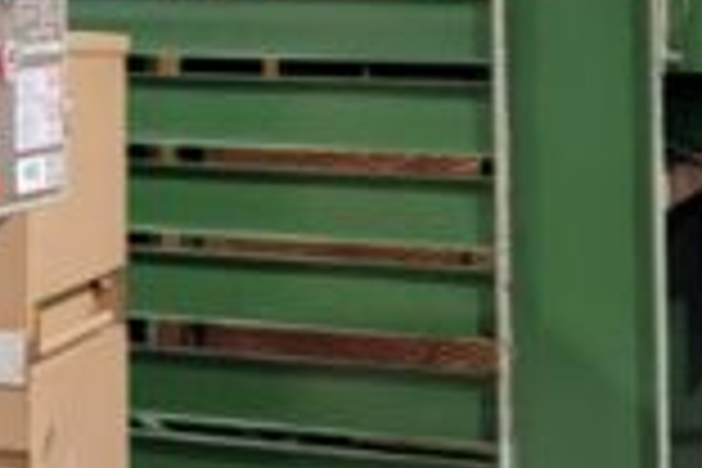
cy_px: -212
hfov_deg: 11.2
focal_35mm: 164
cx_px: -747
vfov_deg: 8.2
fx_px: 3198
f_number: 1.8
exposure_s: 1/40
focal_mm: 6.7
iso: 640
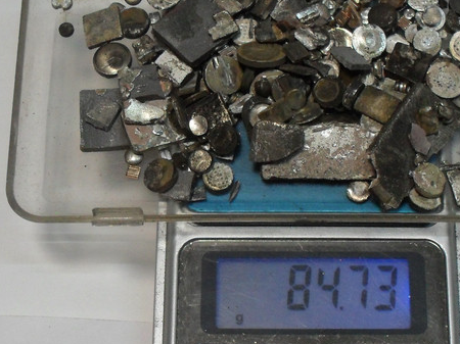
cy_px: 308
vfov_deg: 17.5
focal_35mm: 83
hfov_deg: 23.5
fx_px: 1102
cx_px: 265
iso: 200
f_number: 3.2
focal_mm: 6.3
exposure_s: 1/45
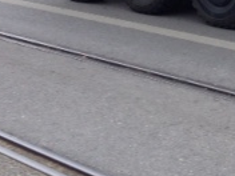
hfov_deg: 15.5
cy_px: -76
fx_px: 815
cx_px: 322
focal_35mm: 120
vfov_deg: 11.9
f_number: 2.4
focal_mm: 4.12
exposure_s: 1/146
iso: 50
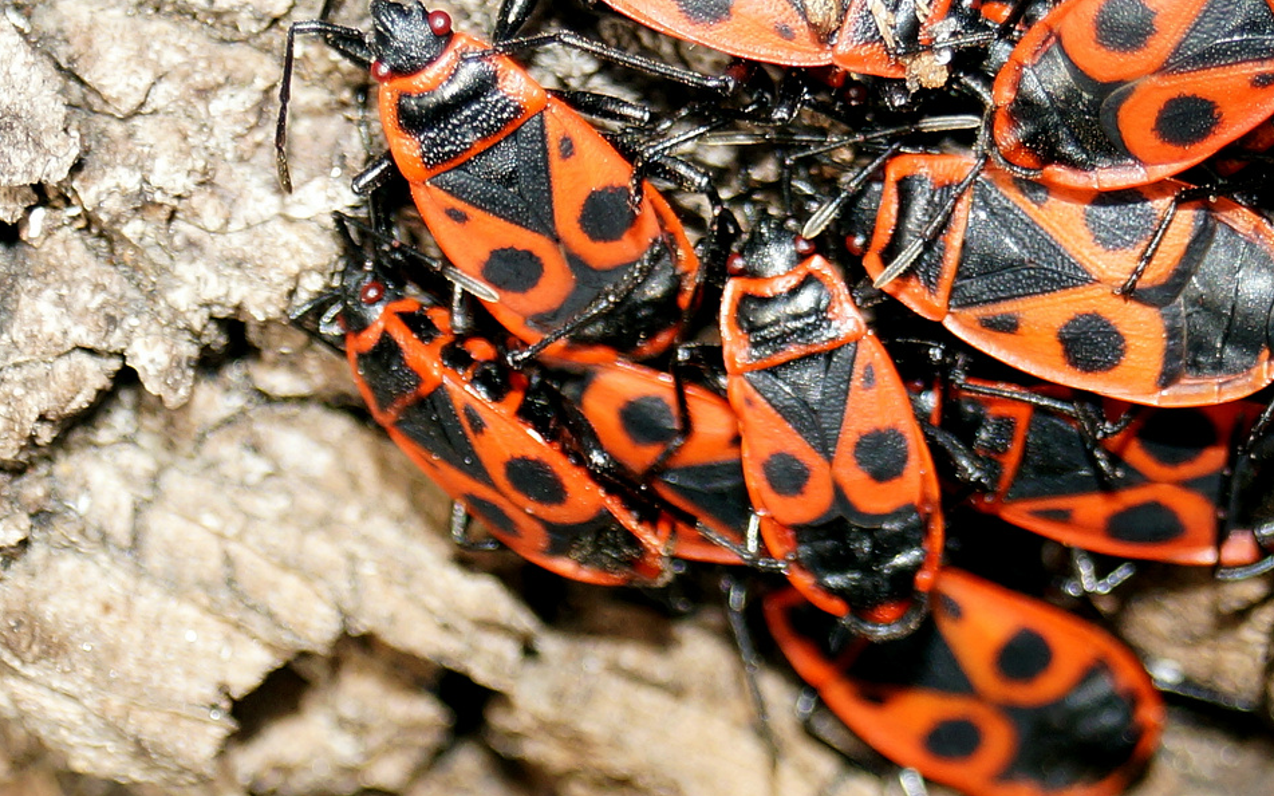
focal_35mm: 261
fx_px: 9060
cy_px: 272
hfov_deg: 8.0
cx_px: 934
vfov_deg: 5.0
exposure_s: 1/160
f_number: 5.6
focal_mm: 50
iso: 100
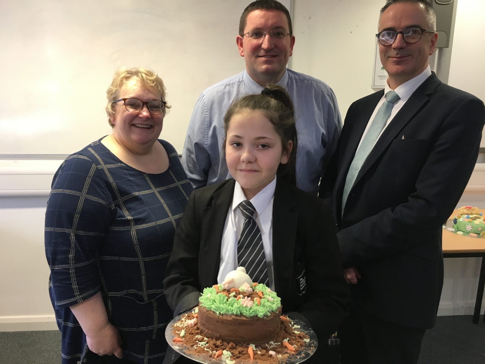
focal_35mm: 29
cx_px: 242
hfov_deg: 61.7
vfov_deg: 48.2
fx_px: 406
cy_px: 182
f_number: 2.2
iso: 64
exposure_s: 1/33
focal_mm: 4.15
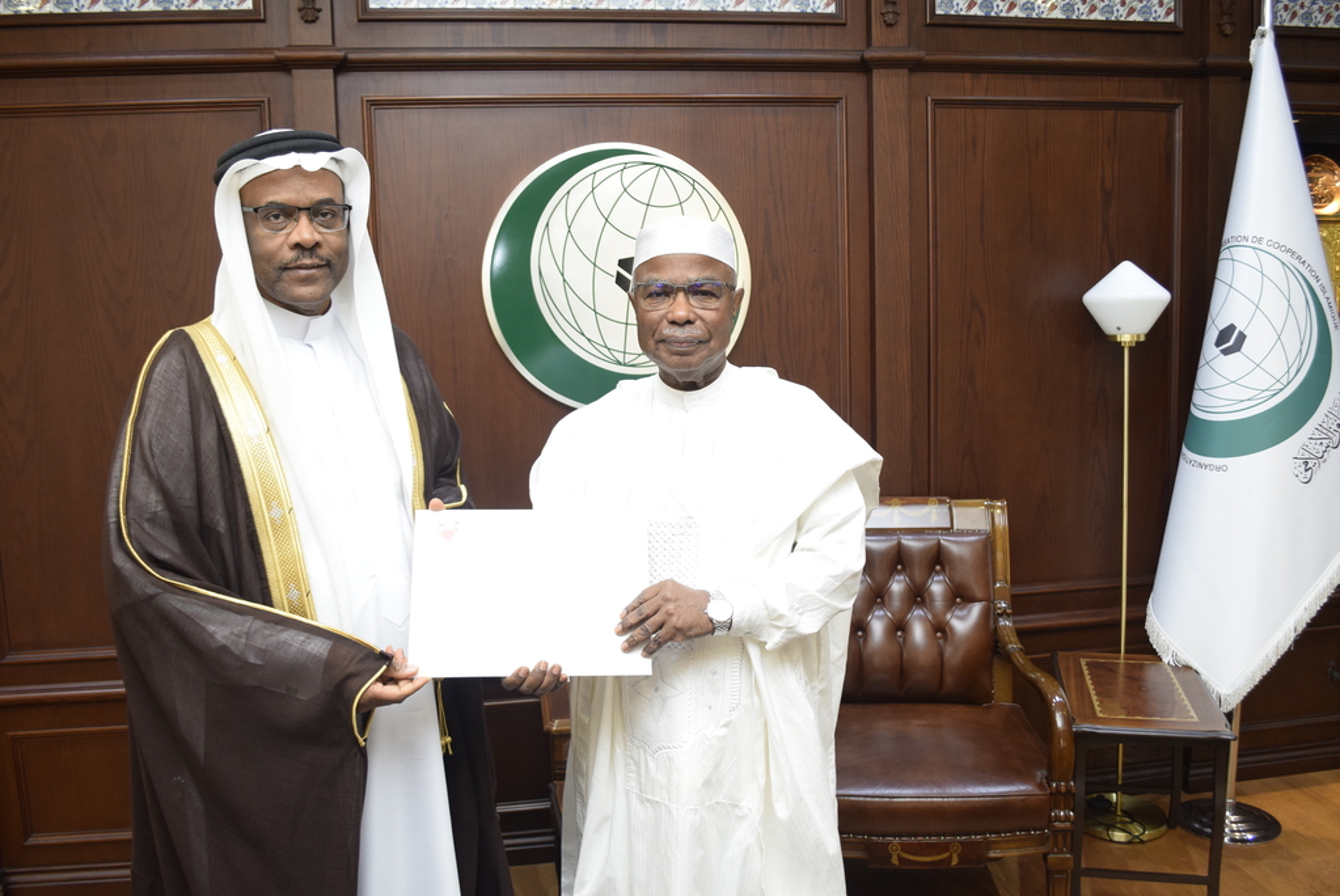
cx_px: 670
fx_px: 1118
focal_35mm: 30
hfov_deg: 61.9
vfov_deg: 43.7
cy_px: 448
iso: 900
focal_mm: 20
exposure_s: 1/60
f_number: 3.8
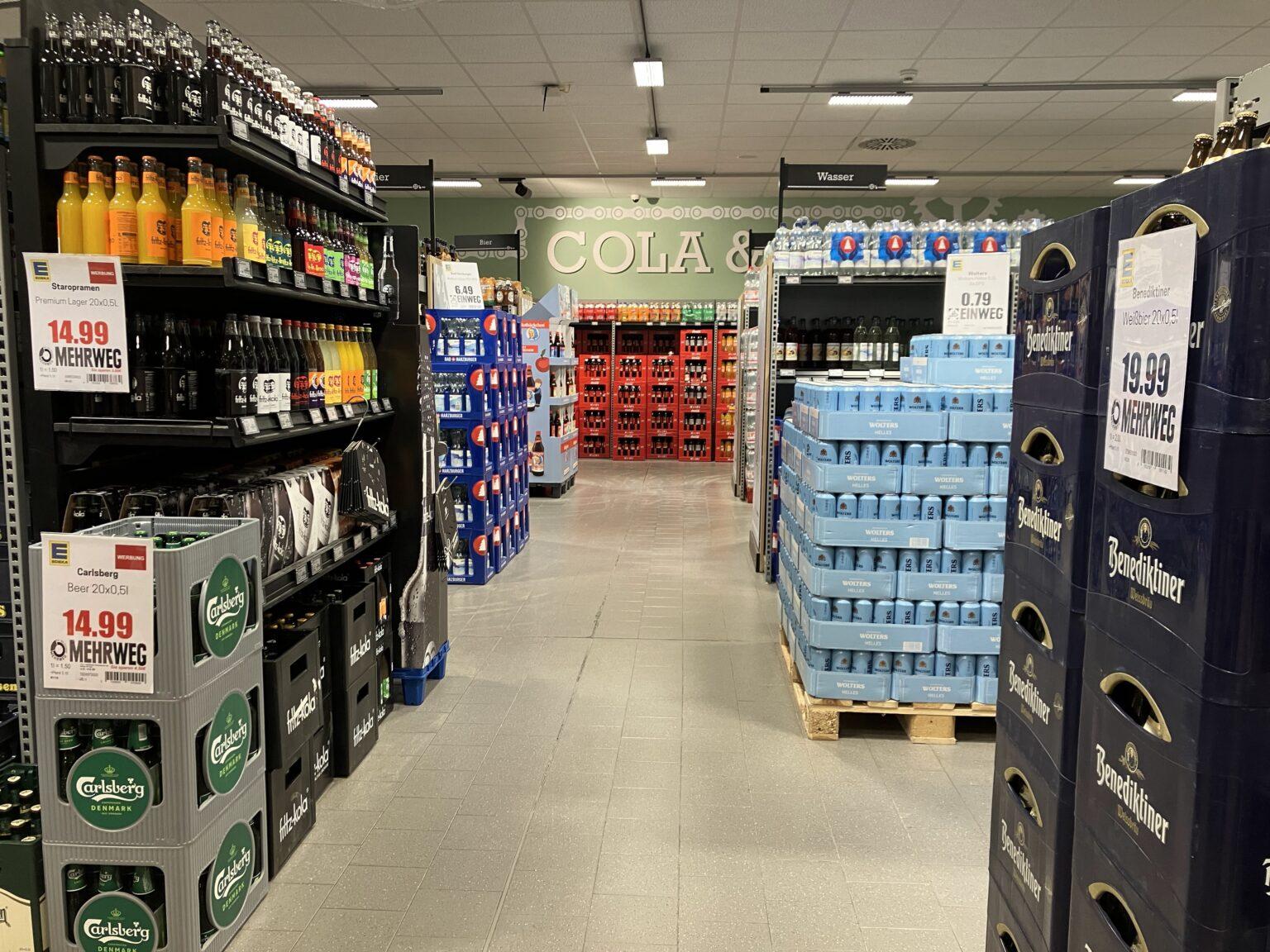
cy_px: 476
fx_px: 1027
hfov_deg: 63.4
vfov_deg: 49.7
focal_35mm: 28
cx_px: 635
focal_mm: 3.99
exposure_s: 1/68
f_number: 1.8
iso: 80
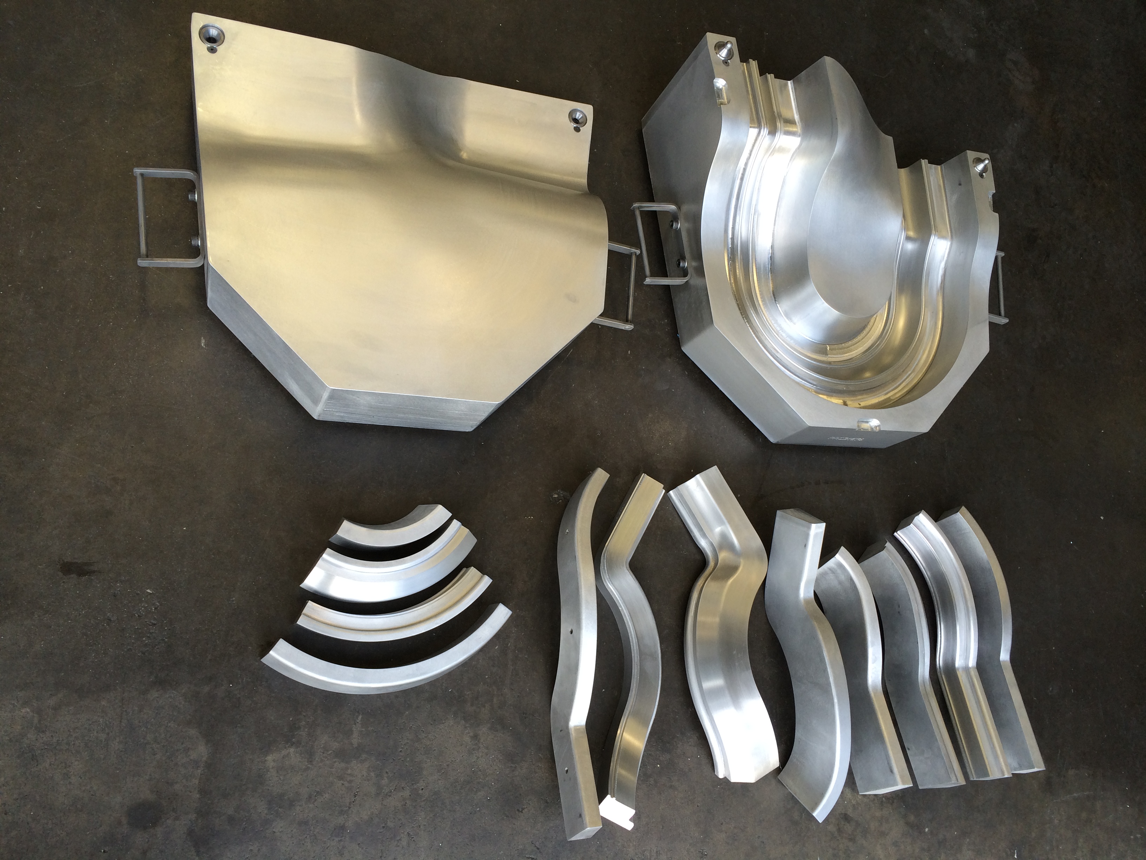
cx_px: 573
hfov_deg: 60.0
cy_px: 430
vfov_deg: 46.8
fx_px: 993
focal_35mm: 30
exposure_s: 1/100
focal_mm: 4.12
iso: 32
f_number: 2.2
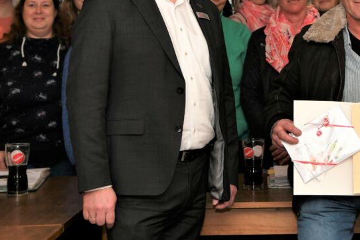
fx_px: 930
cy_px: 38
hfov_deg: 21.2
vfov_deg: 14.6
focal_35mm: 93
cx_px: 360
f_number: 2.8
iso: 250
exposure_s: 1/125
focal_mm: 28
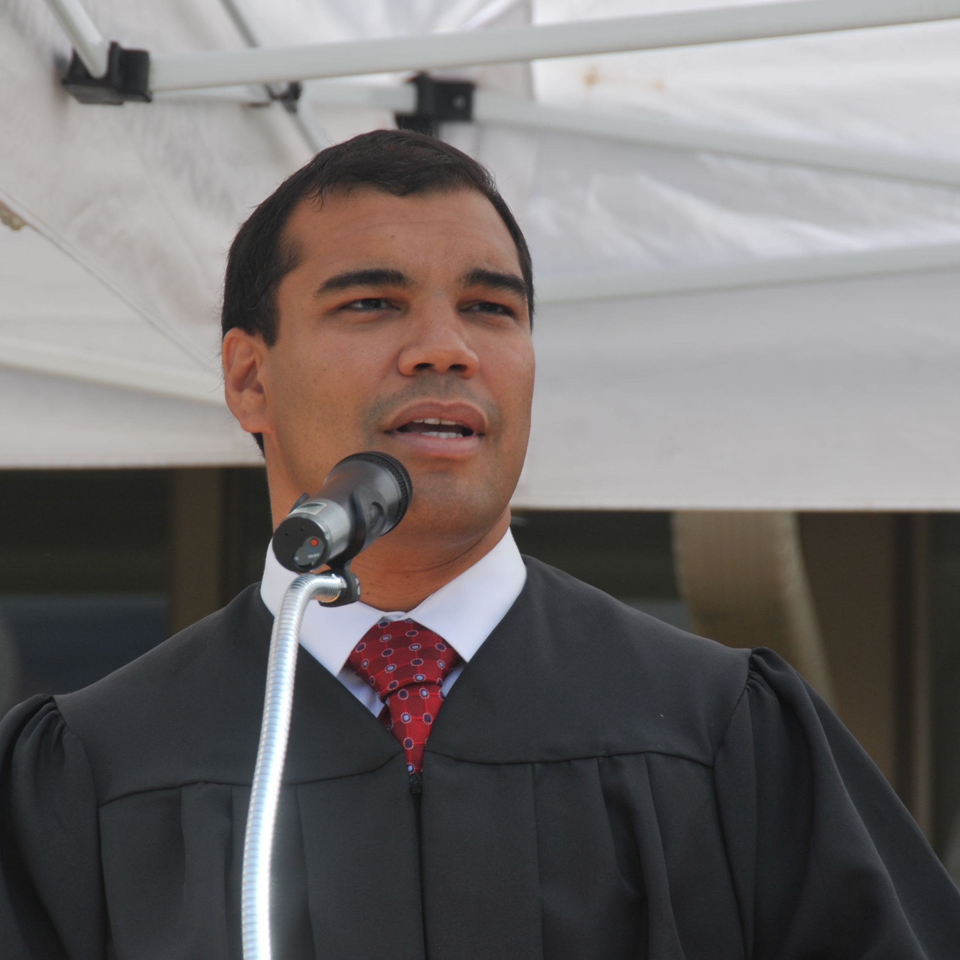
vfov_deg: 4.6
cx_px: 461
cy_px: 480
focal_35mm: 384
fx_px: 12048
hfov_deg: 4.6
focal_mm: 200
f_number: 9
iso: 200
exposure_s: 1/200
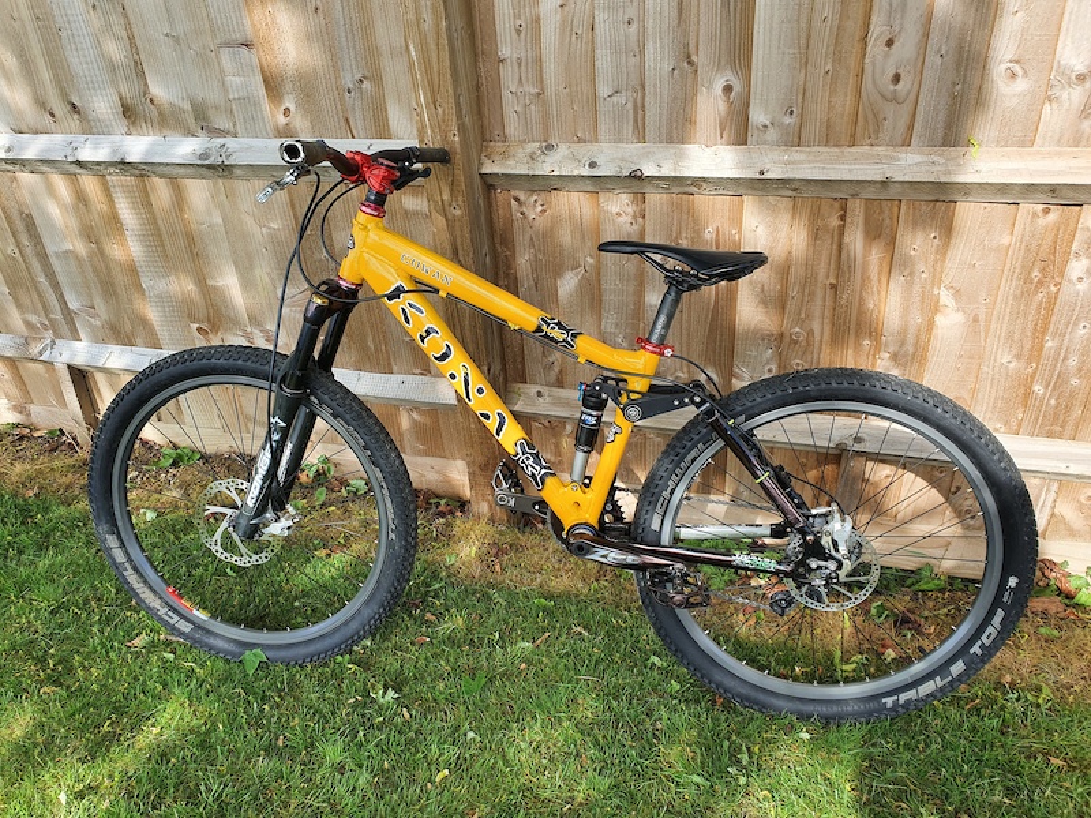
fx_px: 819
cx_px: 546
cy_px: 409
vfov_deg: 53.1
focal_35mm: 26
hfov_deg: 67.3
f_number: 2.4
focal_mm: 4.32
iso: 50
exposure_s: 1/386
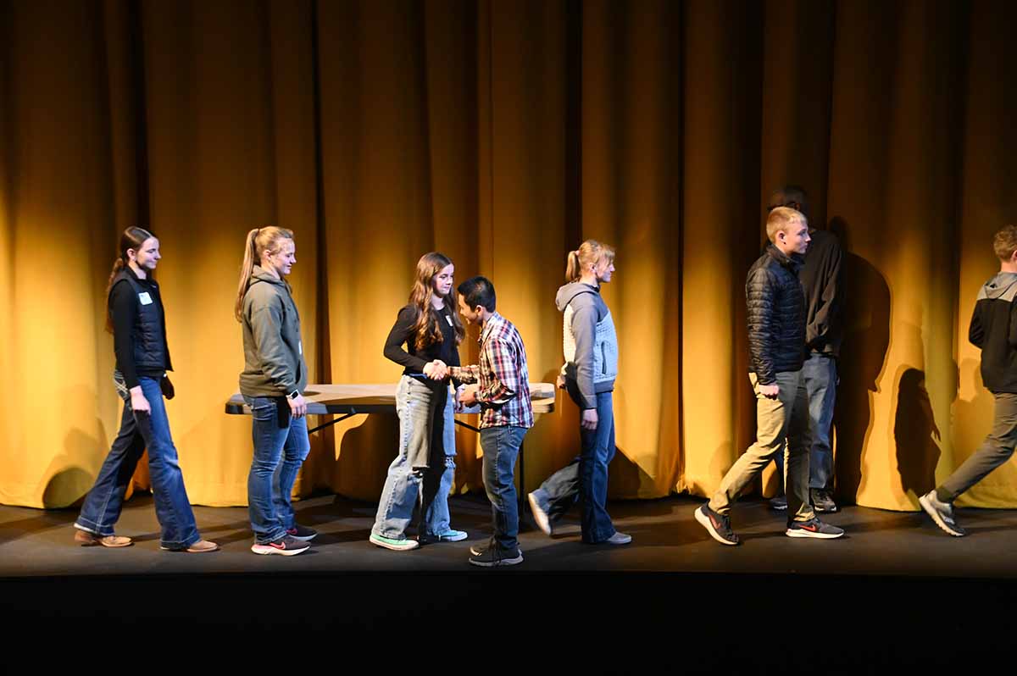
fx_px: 2399
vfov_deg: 16.0
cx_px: 508
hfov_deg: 23.9
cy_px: 338
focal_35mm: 85
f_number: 5
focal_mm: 85
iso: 3600
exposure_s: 1/125
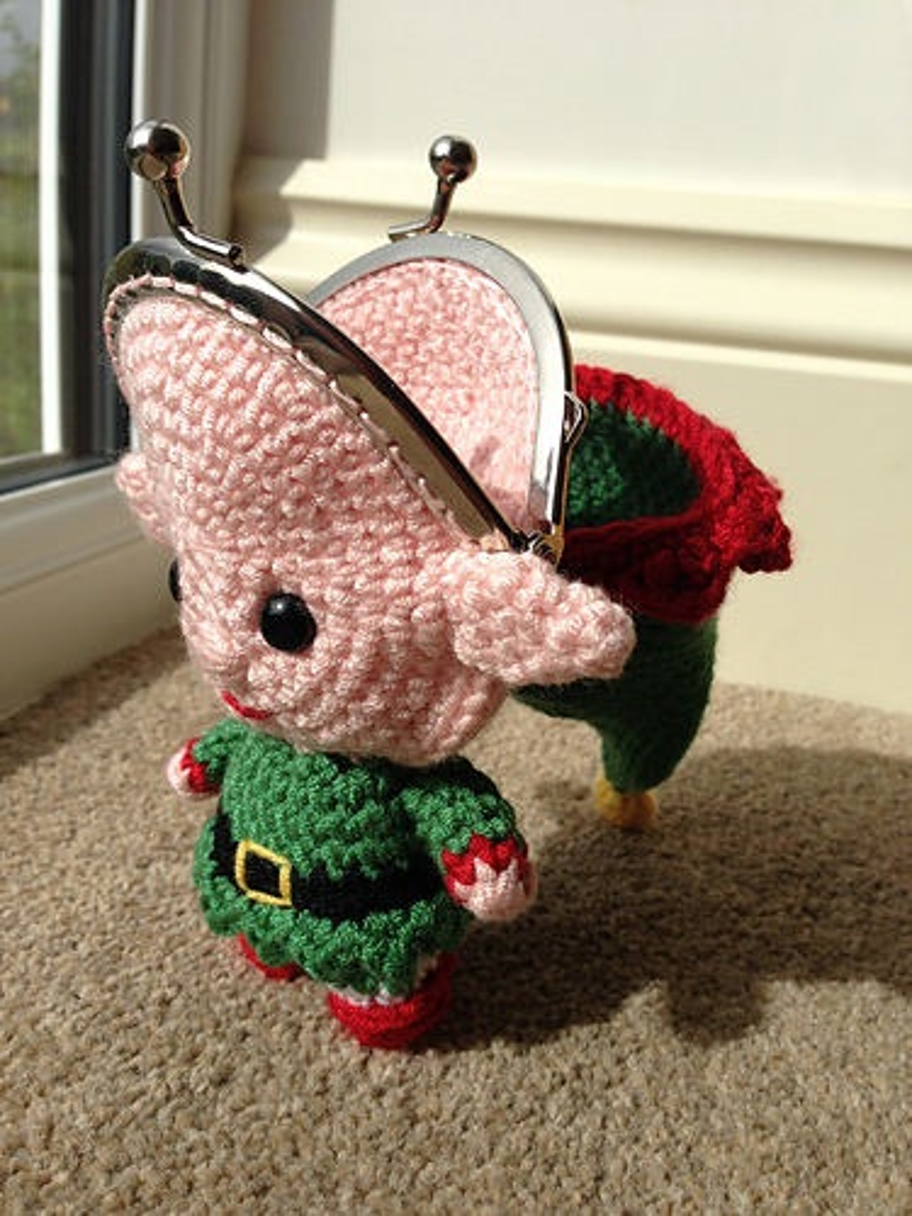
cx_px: 456
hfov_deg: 42.9
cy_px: 608
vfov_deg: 55.4
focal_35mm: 33
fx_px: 1159
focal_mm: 4.12
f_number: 2.4
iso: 50
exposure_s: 1/2088
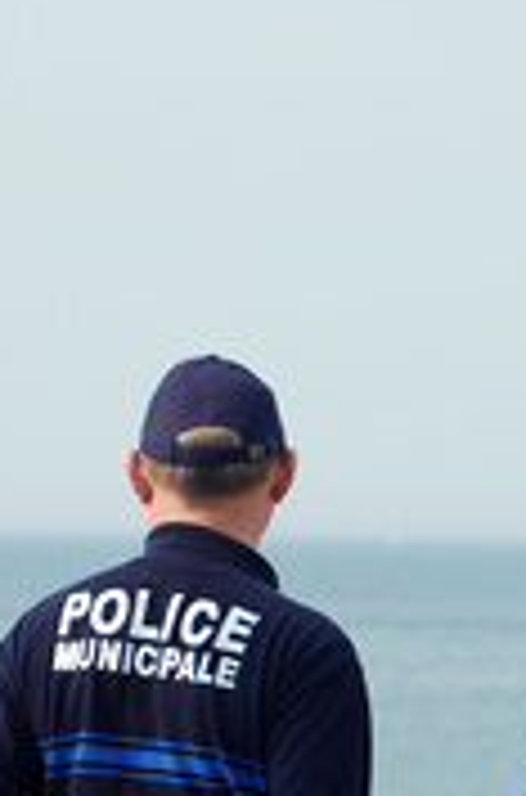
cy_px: 924
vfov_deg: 7.6
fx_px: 5957
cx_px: 468
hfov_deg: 5.1
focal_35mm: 270
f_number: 5.6
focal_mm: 75
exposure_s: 1/500
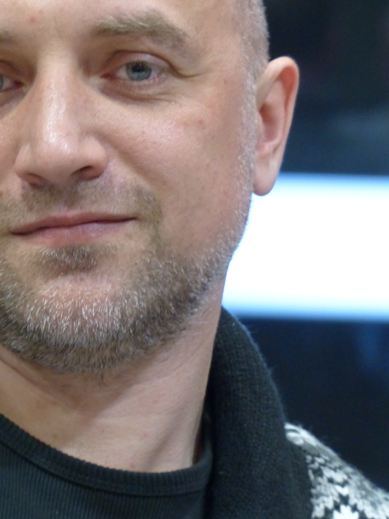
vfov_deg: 4.5
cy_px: 192
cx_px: 101
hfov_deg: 3.4
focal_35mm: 439
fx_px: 6578
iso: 400
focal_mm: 47.4
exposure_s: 1/30
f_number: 2.8
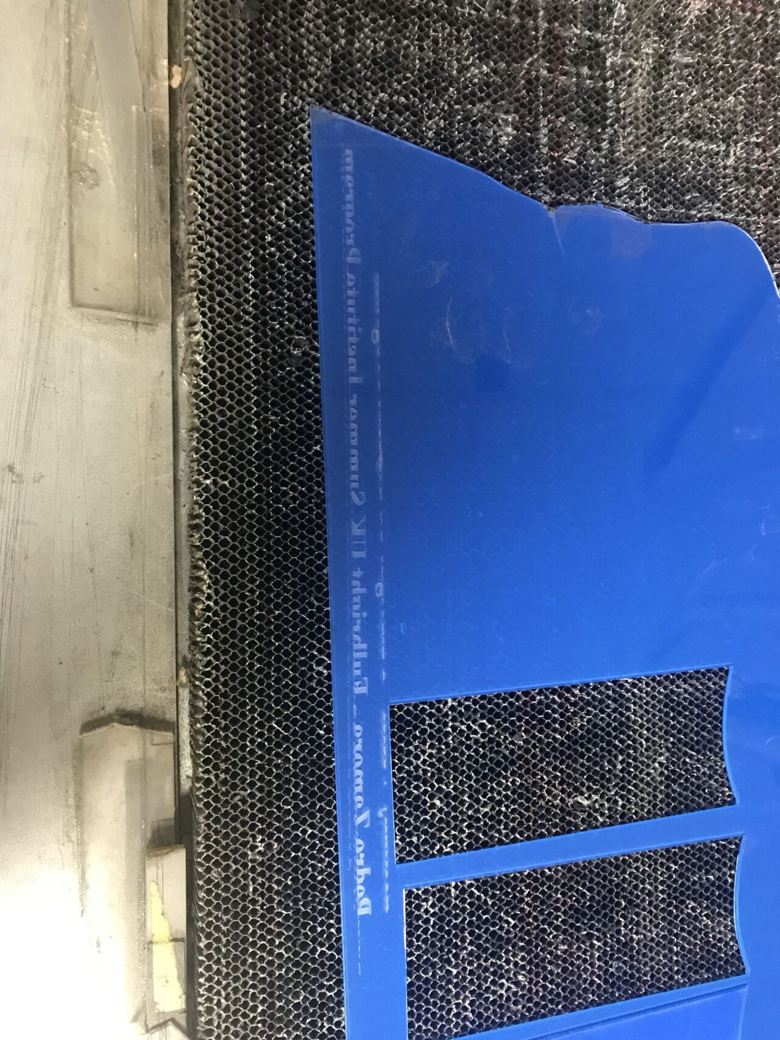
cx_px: 390
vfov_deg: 63.4
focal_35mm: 28
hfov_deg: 49.8
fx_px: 841
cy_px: 520
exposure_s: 1/11
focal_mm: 3.99
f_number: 1.8
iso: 100
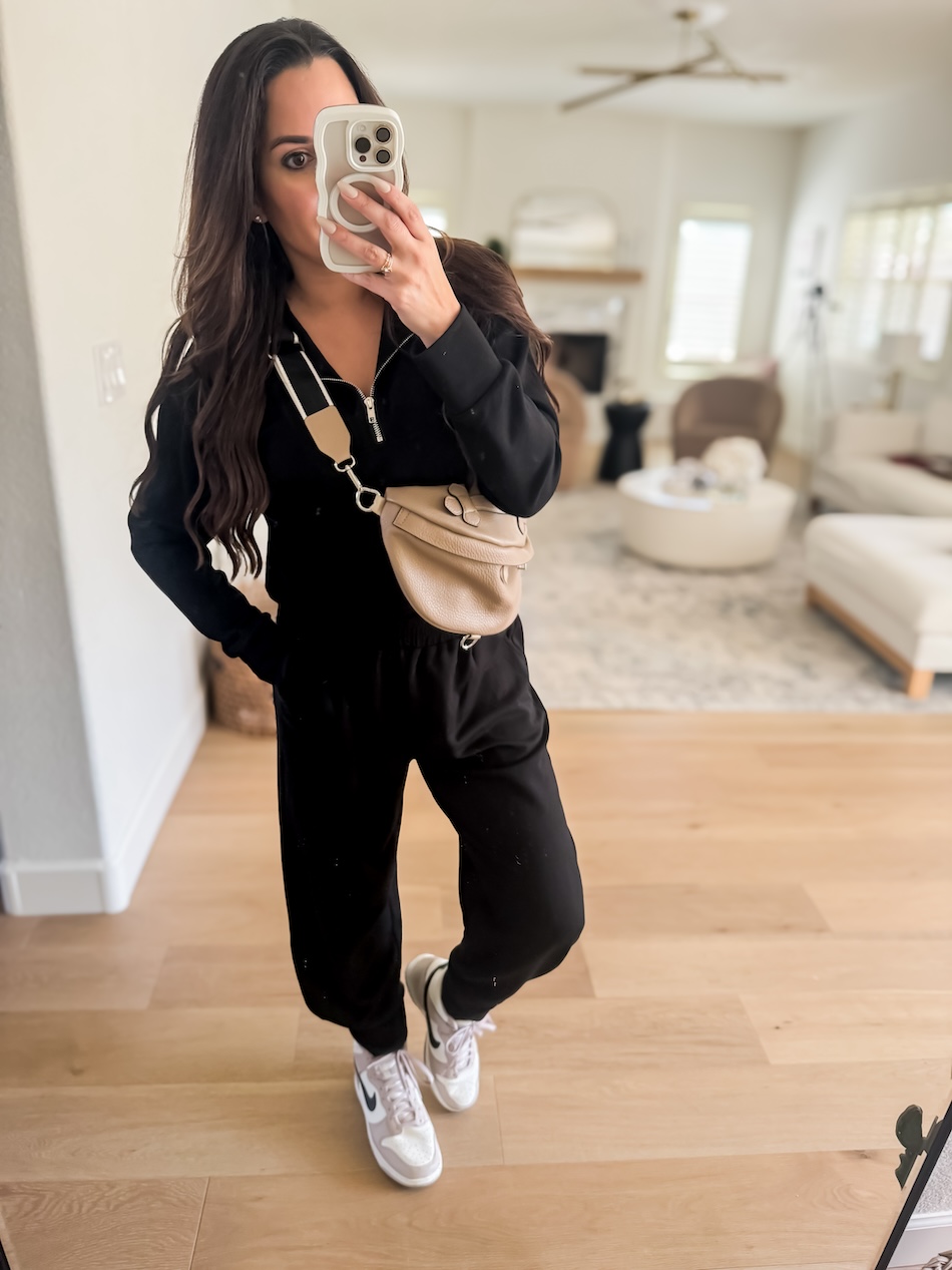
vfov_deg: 71.6
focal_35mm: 24
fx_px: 880
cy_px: 635
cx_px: 476
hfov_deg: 56.8
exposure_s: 1/100
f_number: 1.8
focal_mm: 6.86
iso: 200
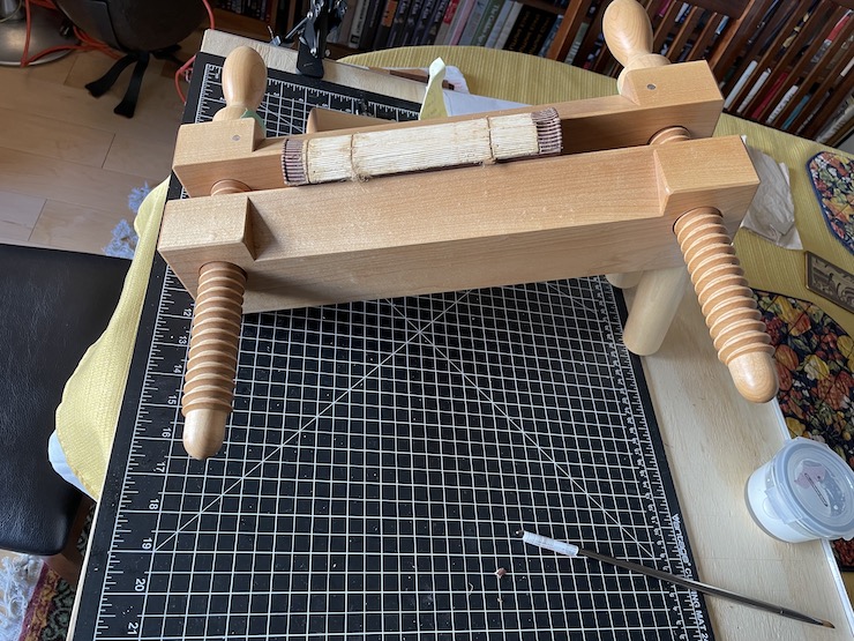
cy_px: 320
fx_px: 641
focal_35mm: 26
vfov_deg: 53.1
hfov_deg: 67.3
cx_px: 427
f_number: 1.6
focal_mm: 4.2
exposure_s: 1/60
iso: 100
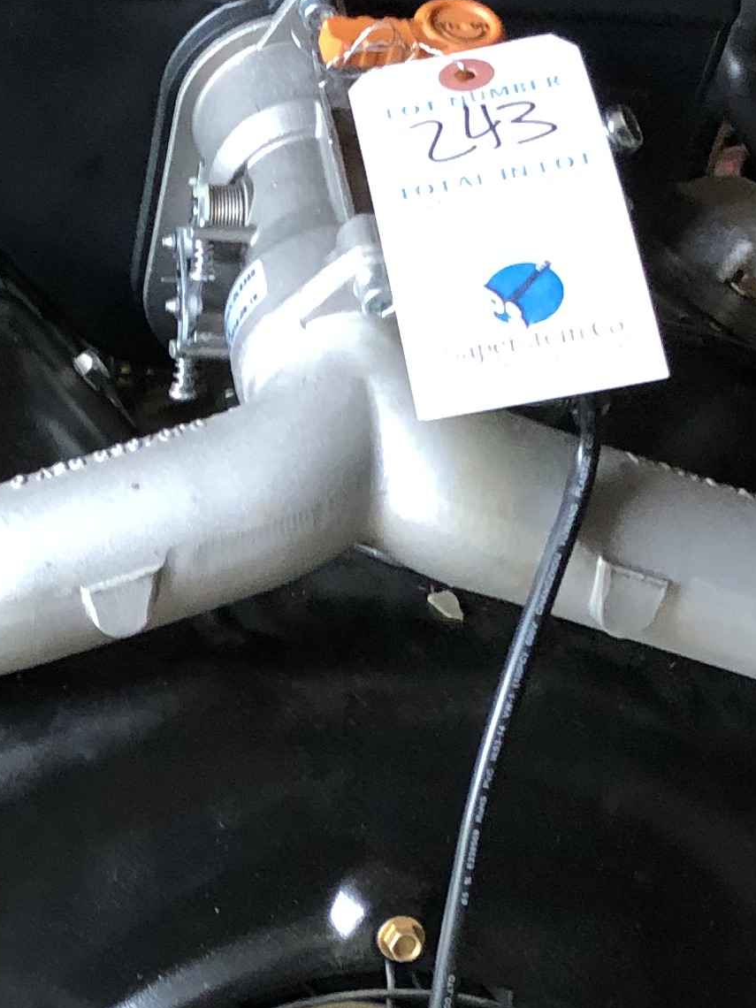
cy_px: 814
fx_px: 2883
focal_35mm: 99
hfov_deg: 14.9
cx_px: 193
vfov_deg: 19.6
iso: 64
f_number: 1.8
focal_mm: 4
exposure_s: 1/15
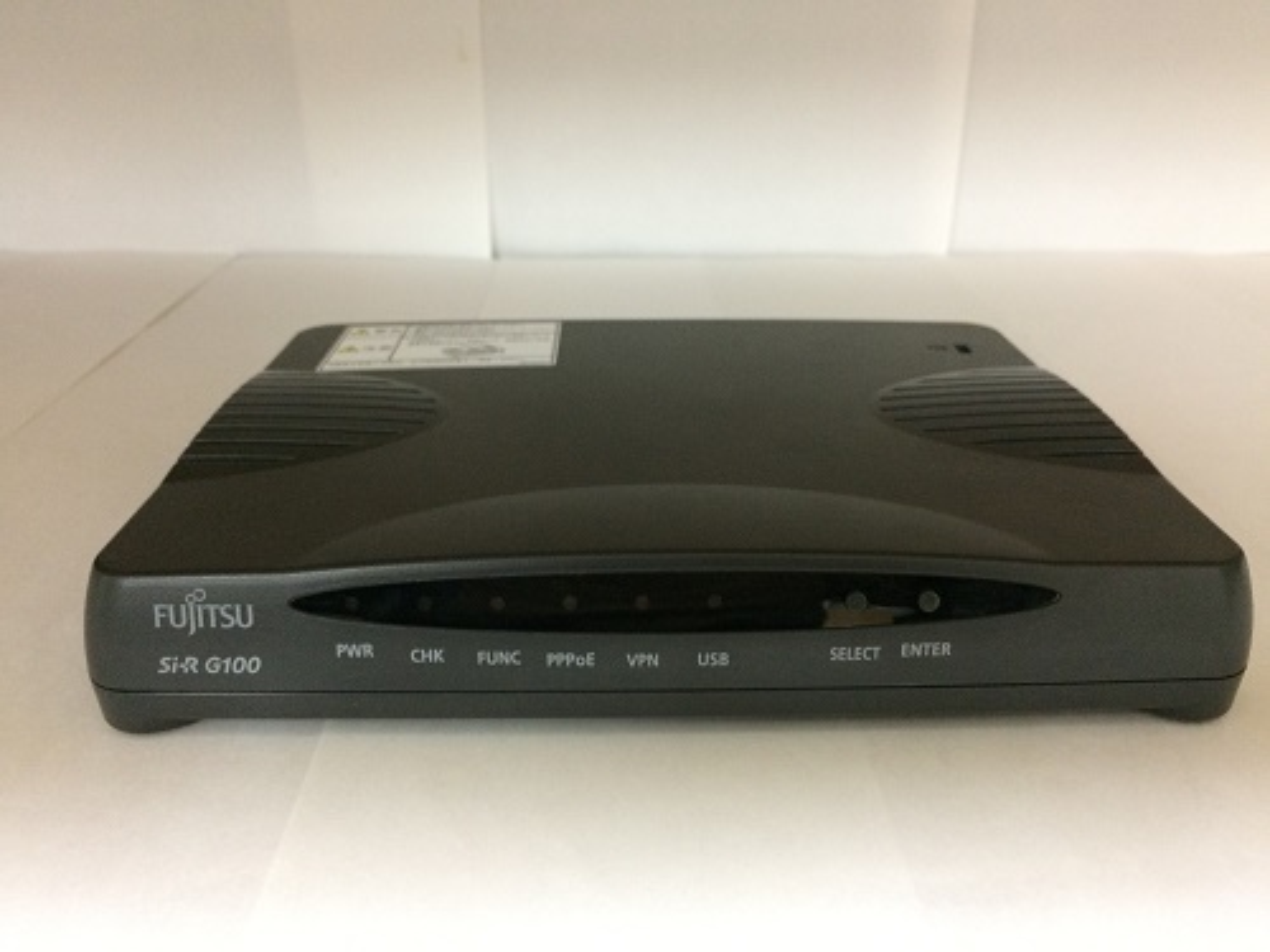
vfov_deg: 48.2
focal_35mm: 29
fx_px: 1064
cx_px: 635
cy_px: 476
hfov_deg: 61.7
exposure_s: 1/30
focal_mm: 4.15
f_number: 2.2
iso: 320
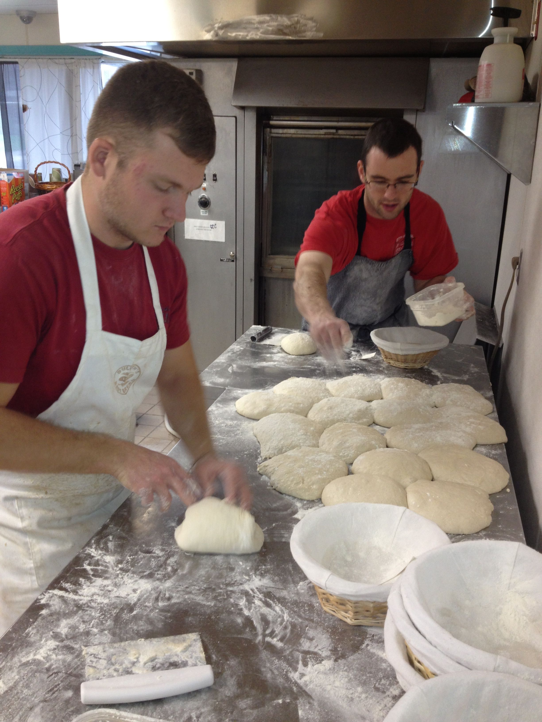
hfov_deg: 40.7
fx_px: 731
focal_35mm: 35
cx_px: 271
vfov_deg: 52.6
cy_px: 361
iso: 80
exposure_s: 1/20
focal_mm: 4.28
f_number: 2.4
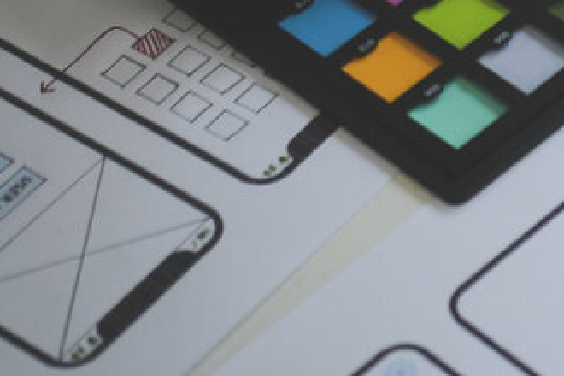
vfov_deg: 7.0
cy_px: -159
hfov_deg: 10.4
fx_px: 3023
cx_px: 759
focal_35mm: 193
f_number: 2
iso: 250
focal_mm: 35
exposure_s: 1/1300
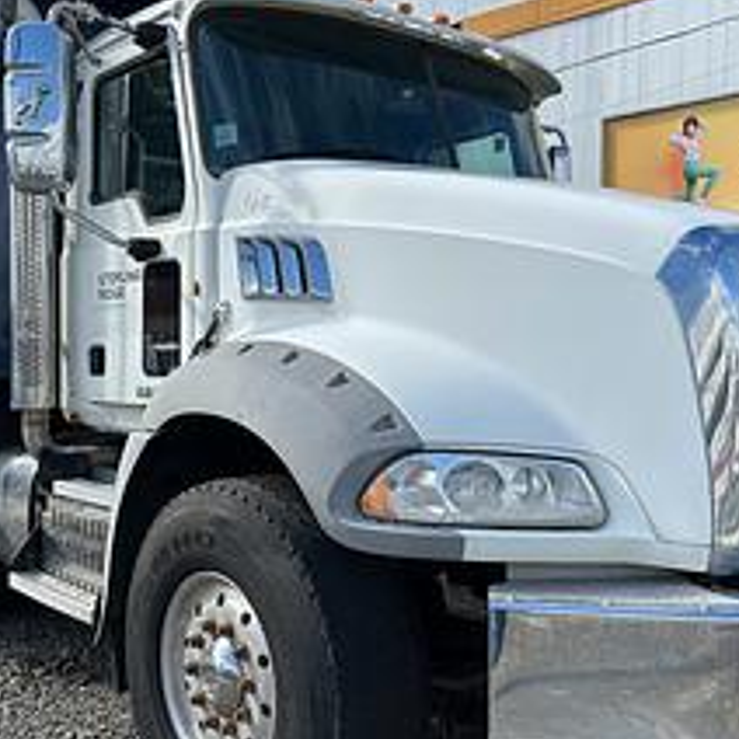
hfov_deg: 41.8
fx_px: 966
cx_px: 349
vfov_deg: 41.9
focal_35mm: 40
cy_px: 376
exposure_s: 1/3155
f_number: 1.78
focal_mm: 6.86
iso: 80
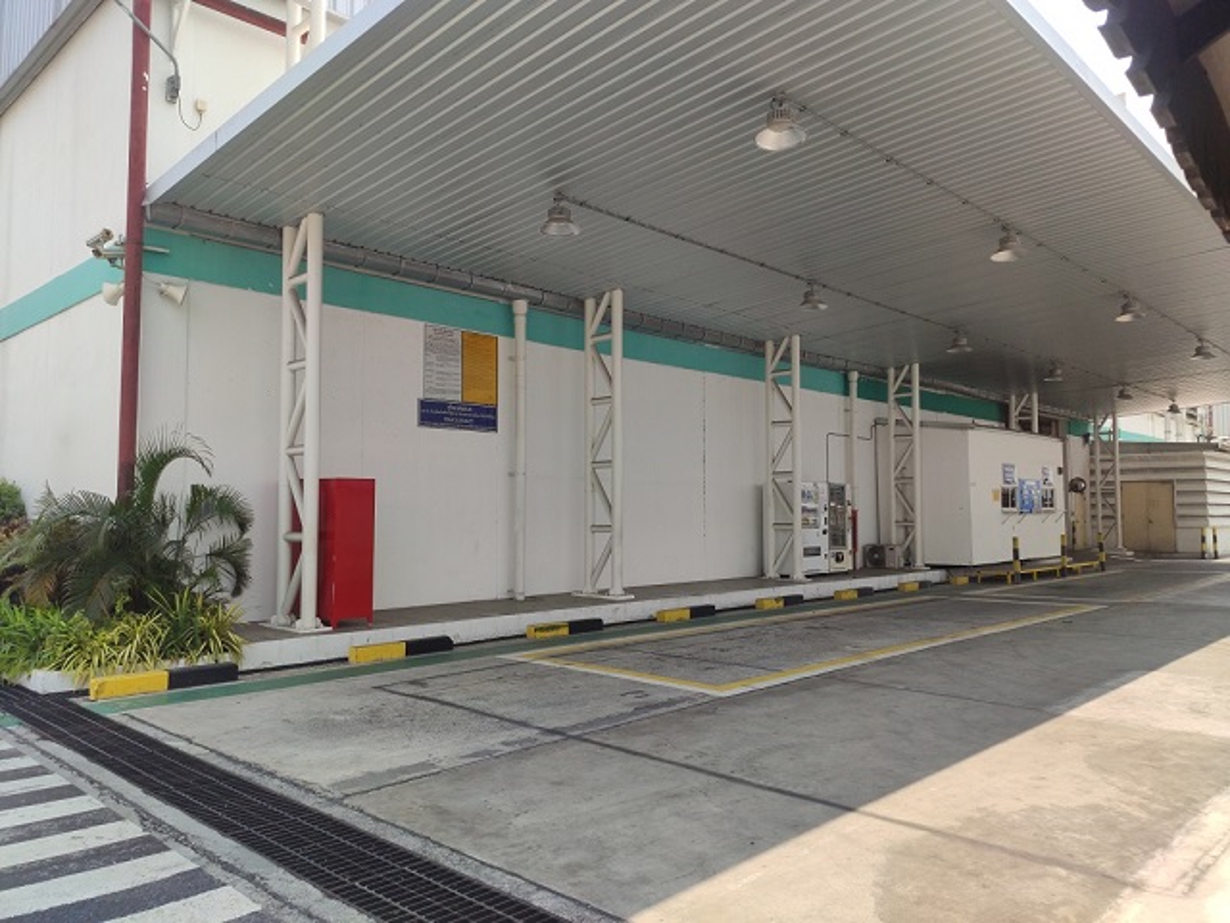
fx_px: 924
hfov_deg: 67.3
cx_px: 615
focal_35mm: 26
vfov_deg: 53.1
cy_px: 462
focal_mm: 4.77
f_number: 1.75
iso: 112
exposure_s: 1/856
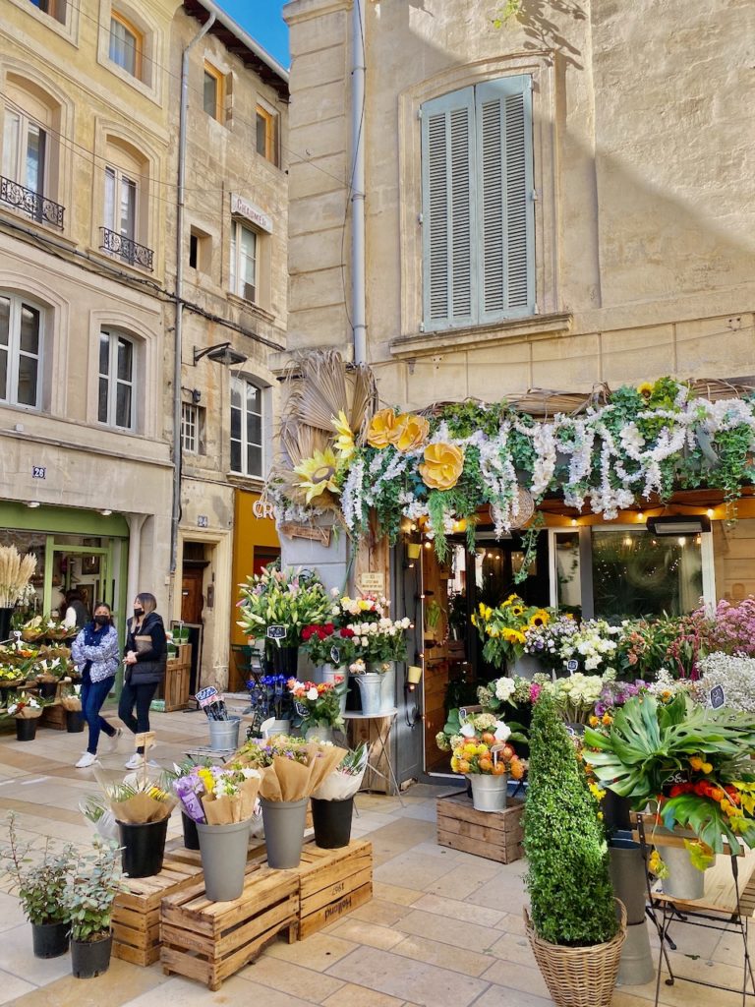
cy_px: 504
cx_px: 378
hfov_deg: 53.1
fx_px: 756
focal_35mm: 26
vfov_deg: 67.3
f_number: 1.8
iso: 32
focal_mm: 4.25
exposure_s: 1/585
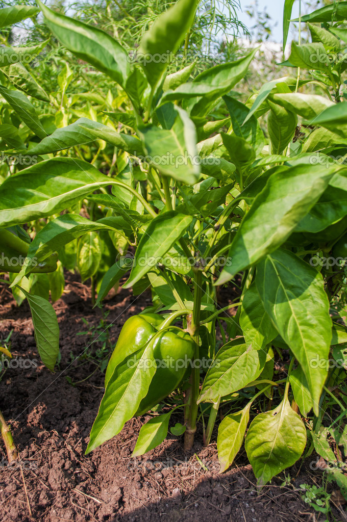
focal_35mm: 33
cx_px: 174
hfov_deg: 39.9
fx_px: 478
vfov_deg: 57.3
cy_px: 261
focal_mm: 22
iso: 250
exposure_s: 1/320
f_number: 6.3
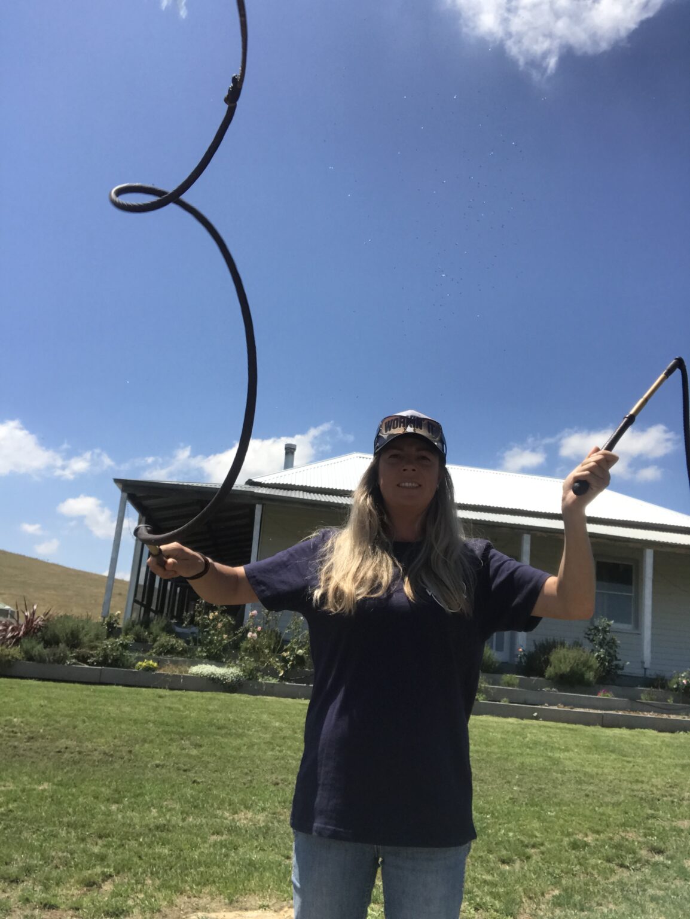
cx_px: 345
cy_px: 460
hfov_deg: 44.2
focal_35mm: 32
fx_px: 850
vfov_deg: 56.8
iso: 25
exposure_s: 1/1548
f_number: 2.2
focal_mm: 2.87
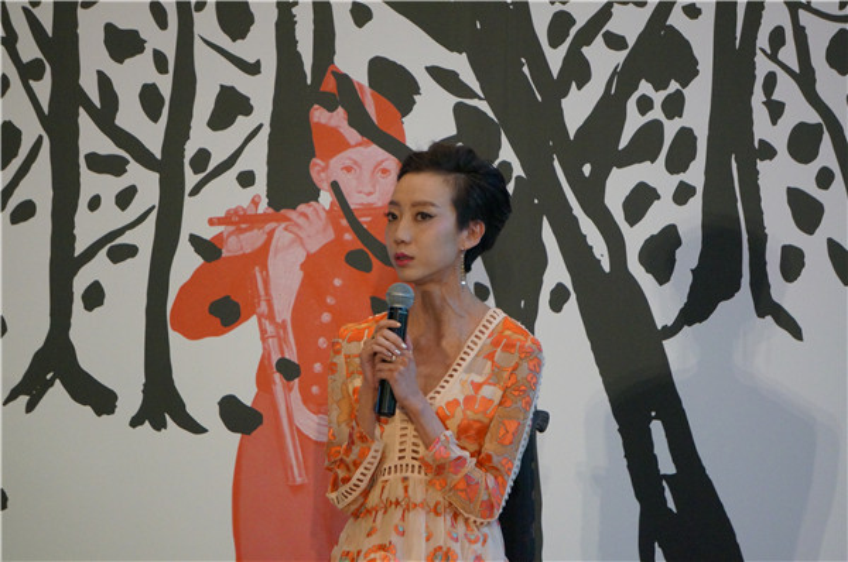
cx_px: 424
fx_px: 6103
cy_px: 281
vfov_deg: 5.3
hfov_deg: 7.9
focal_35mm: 260
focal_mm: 173
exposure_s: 1/100
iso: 3200
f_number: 6.3
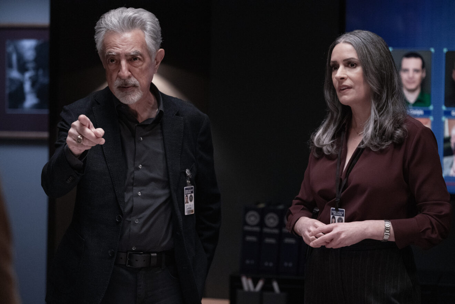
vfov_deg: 12.5
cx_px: 228
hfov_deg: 18.6
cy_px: 152
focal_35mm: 110
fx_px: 1390
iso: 8000
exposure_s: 1/125
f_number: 3.5
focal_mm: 110
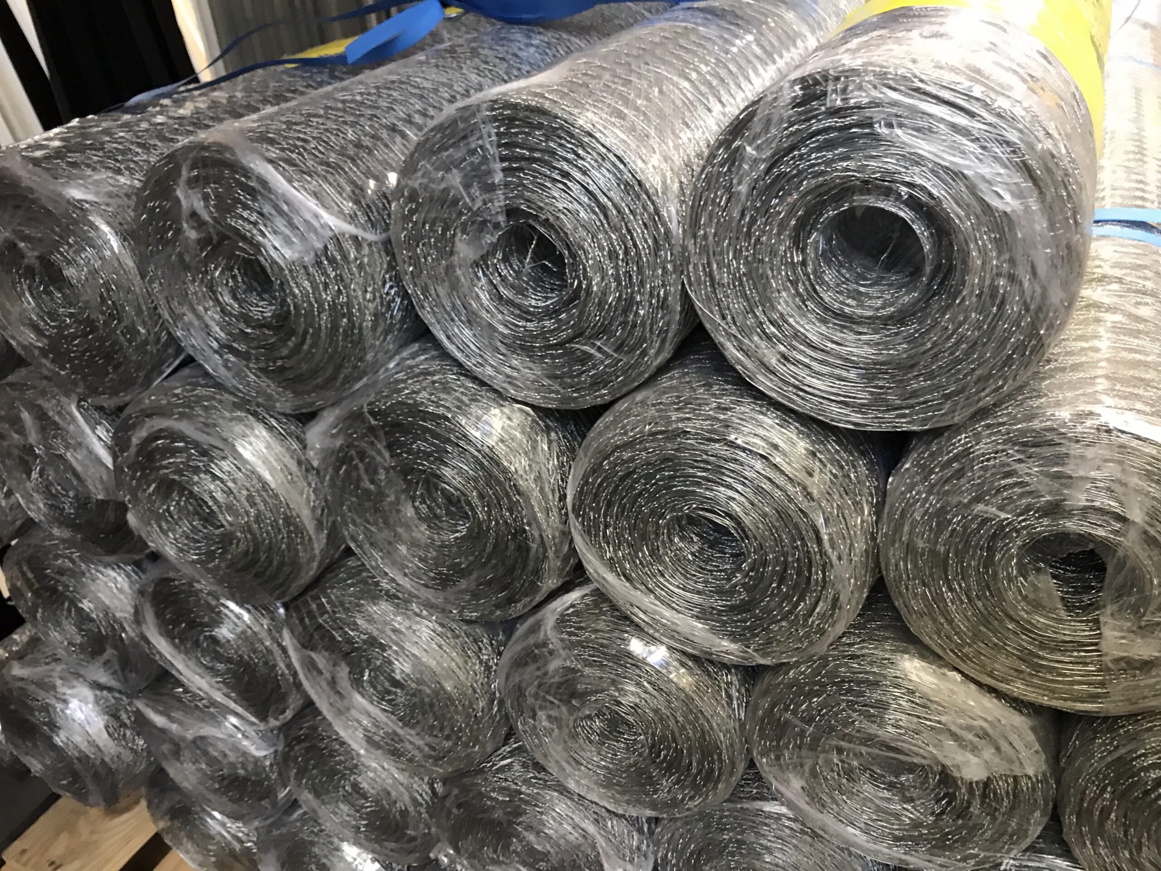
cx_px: 580
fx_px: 939
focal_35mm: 28
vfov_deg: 49.7
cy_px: 436
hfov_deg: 63.4
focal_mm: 3.99
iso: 80
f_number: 1.8
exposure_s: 1/17
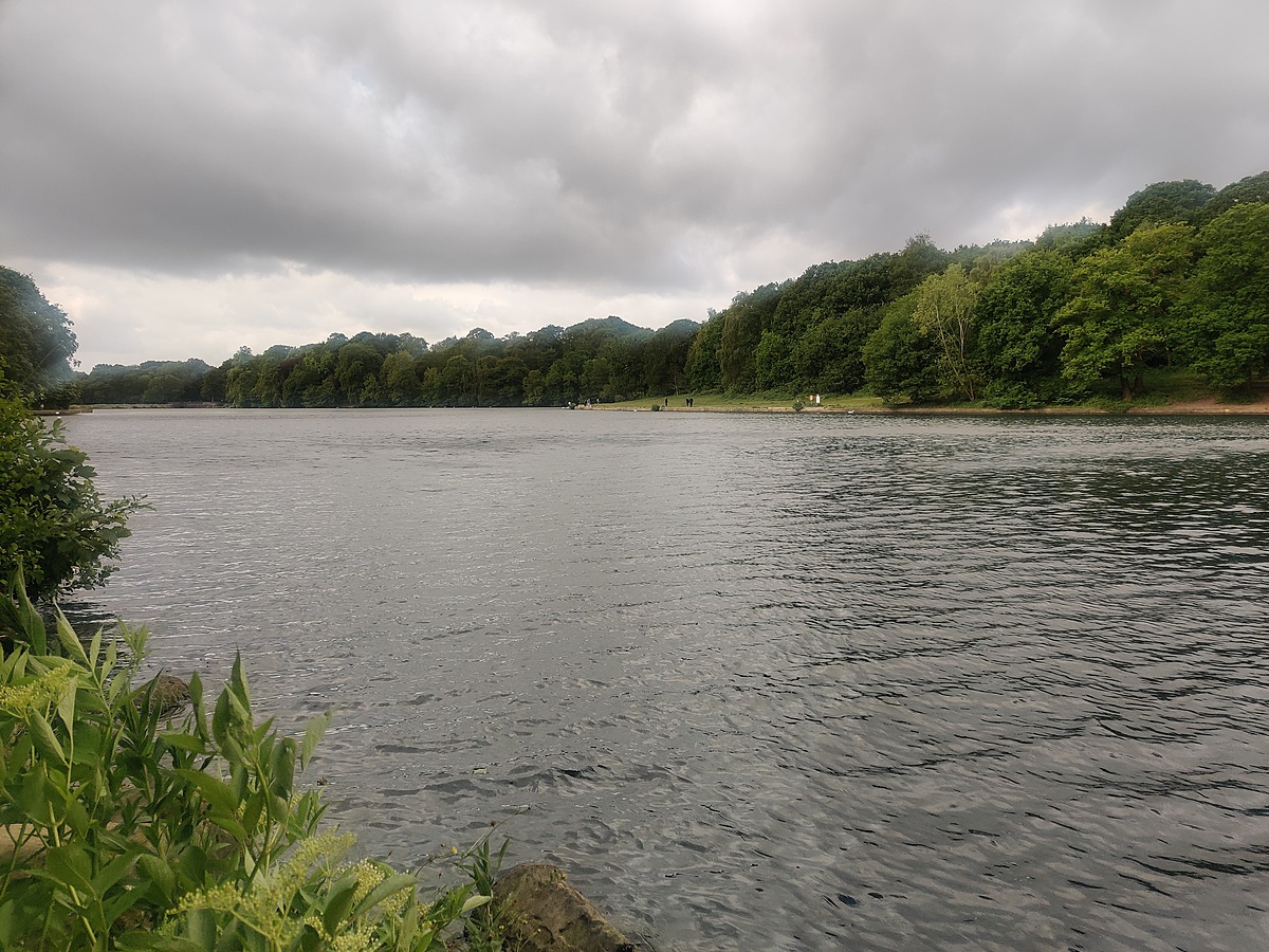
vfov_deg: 51.4
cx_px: 634
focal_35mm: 27
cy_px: 476
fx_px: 990
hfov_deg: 65.3
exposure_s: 1/1233
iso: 100
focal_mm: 4.75
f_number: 1.65
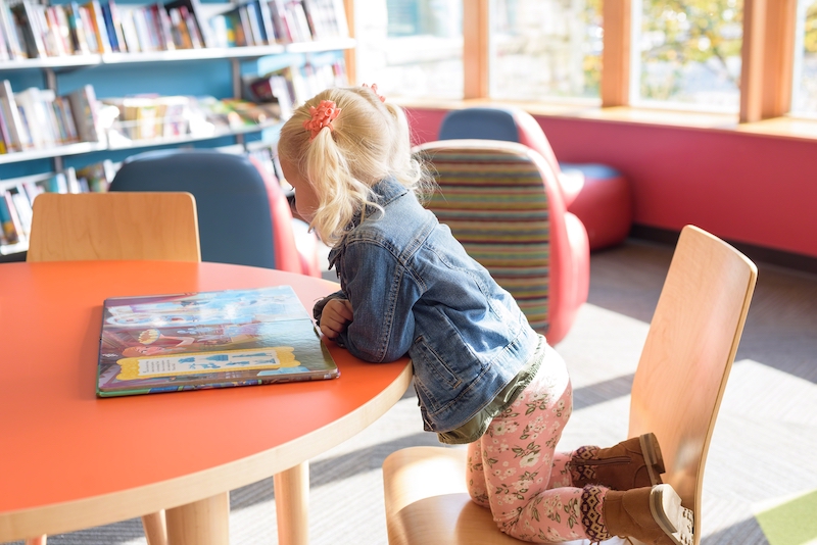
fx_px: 1135
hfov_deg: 39.6
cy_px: 272
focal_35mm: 50
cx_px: 408
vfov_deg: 27.0
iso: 320
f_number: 4.5
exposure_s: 1/250
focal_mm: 50
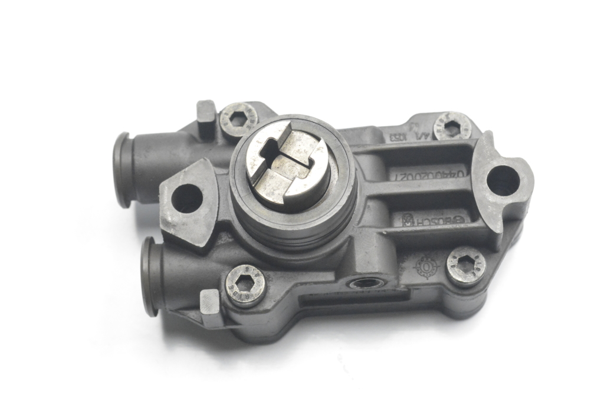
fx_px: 1384
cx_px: 302
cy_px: 201
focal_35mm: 82
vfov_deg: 16.5
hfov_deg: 24.6
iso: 6400
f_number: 10
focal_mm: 55
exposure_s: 1/250
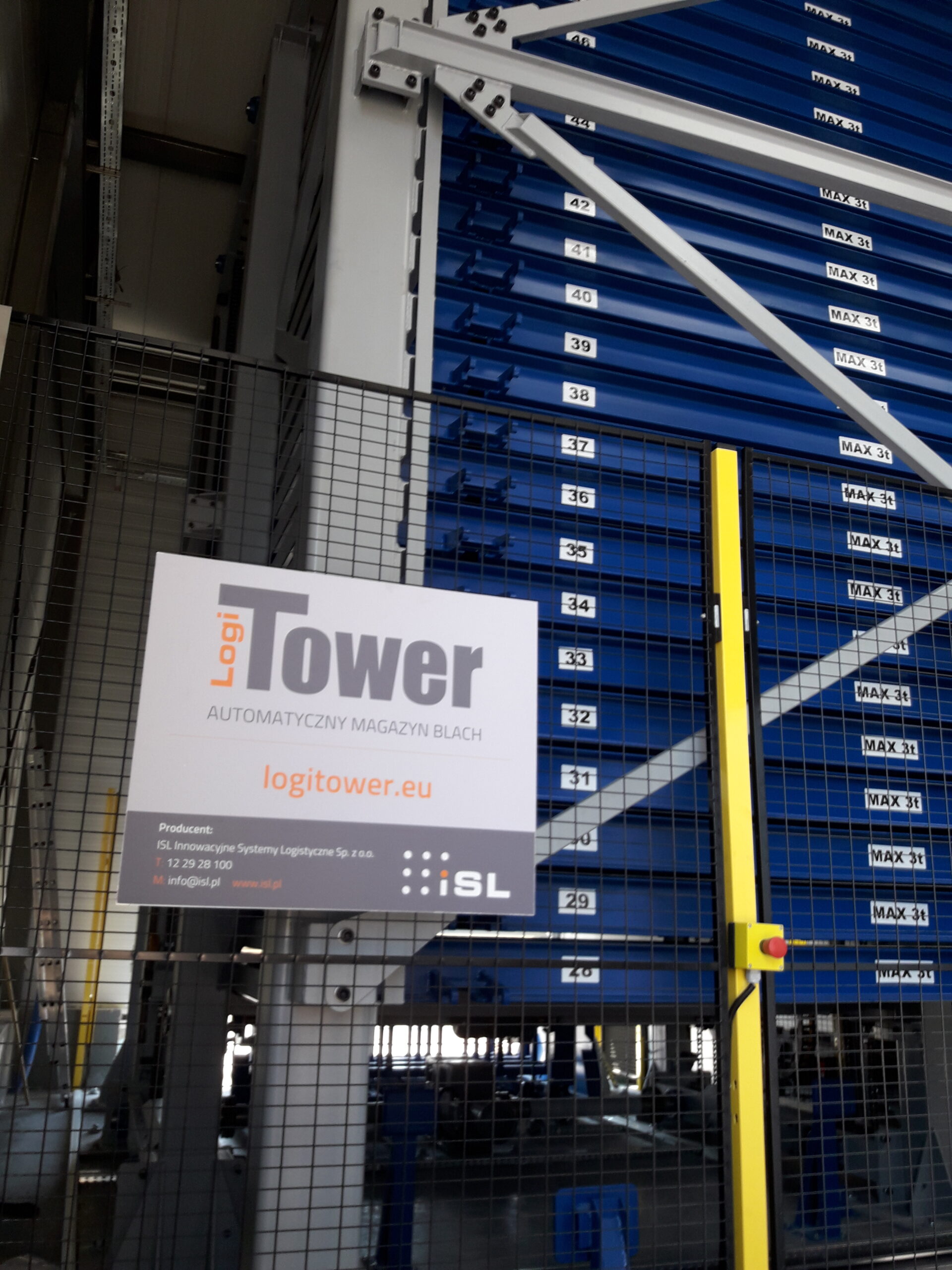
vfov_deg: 63.4
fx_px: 1027
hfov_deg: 49.7
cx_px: 476
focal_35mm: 28
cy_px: 635
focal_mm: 3.7
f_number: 1.9
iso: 40
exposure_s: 1/50
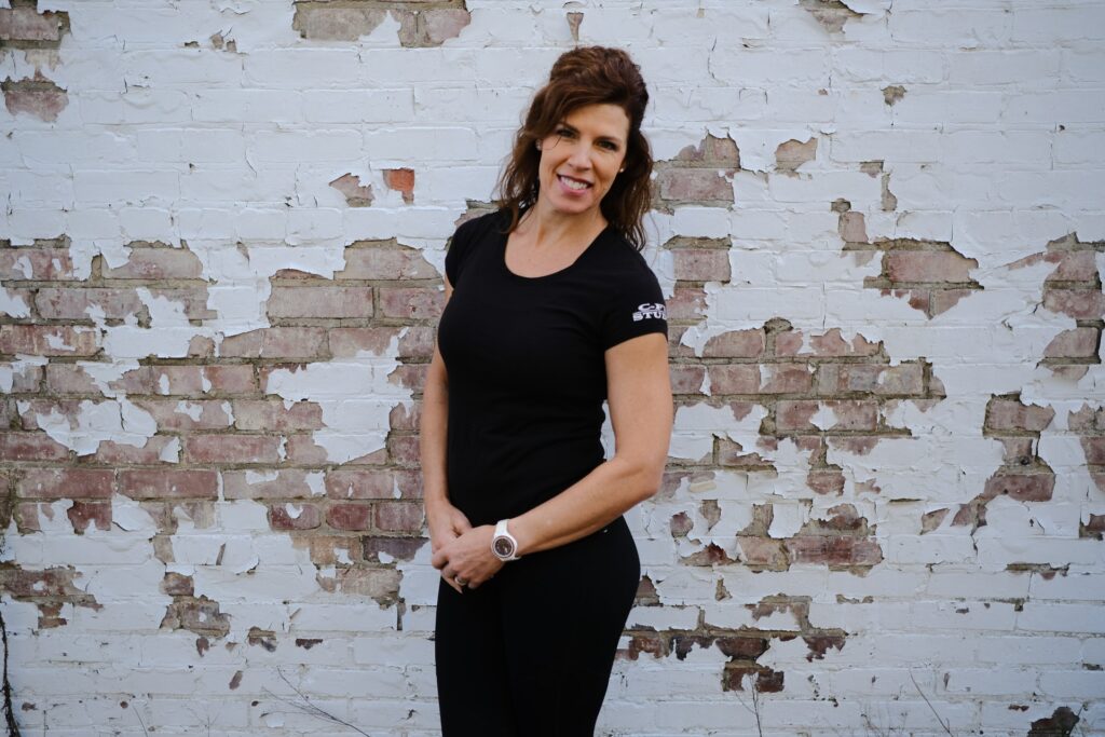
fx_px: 1074
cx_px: 552
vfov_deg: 37.9
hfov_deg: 54.4
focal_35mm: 35
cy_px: 368
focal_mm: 23
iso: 250
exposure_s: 1/1250
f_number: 2
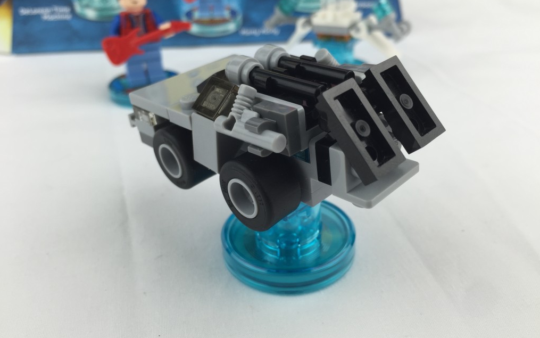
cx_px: 271
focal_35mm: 31
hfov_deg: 61.2
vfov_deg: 40.6
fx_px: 456
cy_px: 163
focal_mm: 4.15
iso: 32
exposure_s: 1/120
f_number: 2.2
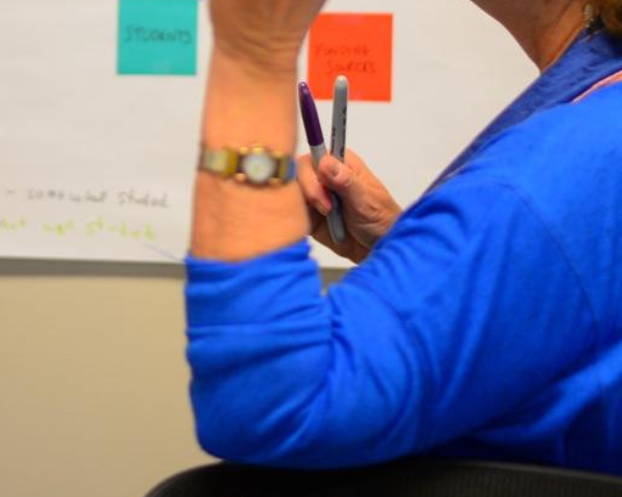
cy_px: -81
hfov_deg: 14.2
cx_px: 79
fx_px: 2467
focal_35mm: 134
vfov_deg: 11.3
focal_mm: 50
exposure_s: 1/125
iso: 720
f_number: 2
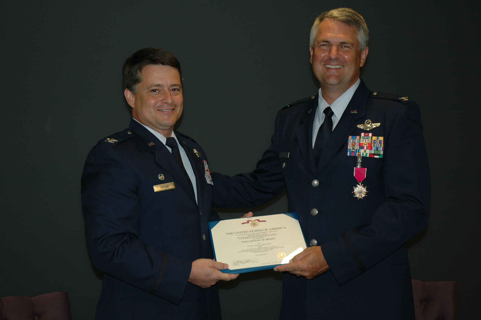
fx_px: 881
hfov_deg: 30.5
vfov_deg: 20.6
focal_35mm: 66
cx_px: 240
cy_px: 160
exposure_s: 1/60
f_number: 4.5
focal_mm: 44
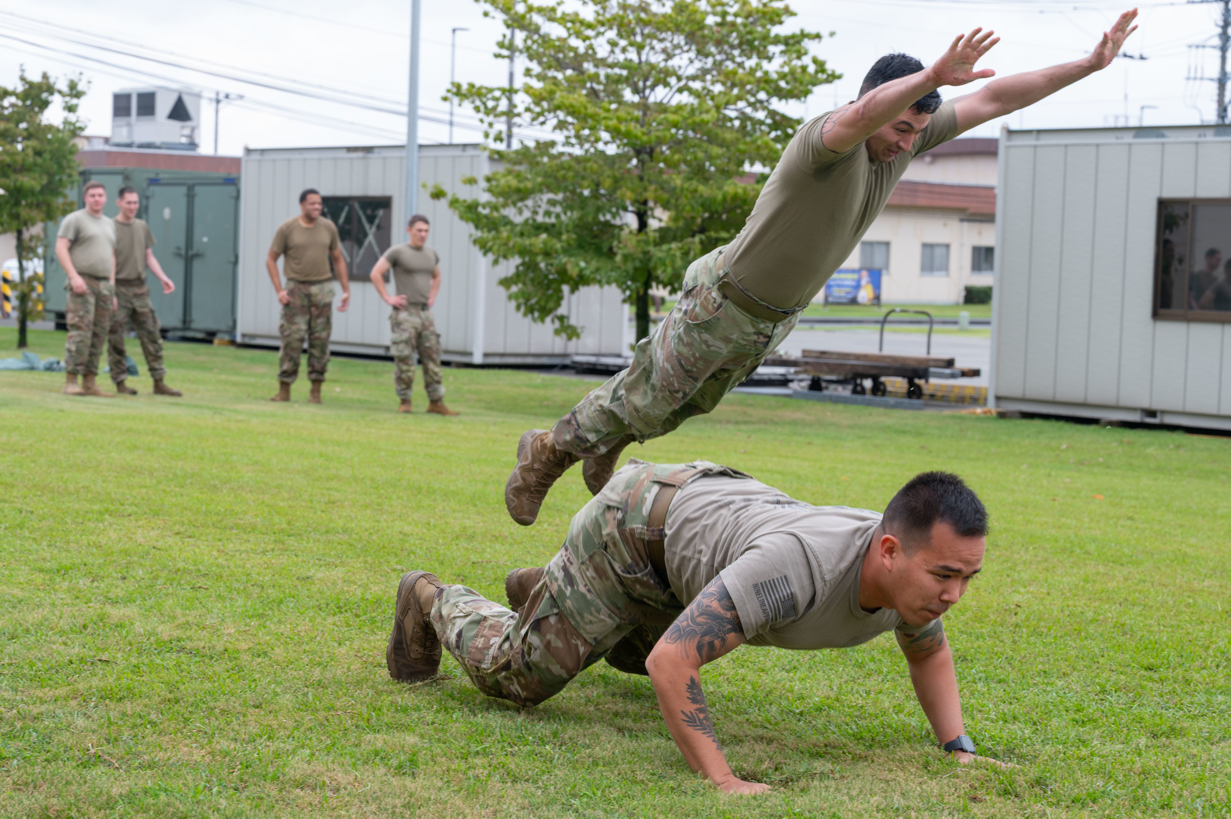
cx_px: 616
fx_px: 2392
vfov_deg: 19.4
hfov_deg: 28.9
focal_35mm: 70
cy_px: 410
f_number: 7.1
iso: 500
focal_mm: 70
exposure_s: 1/250
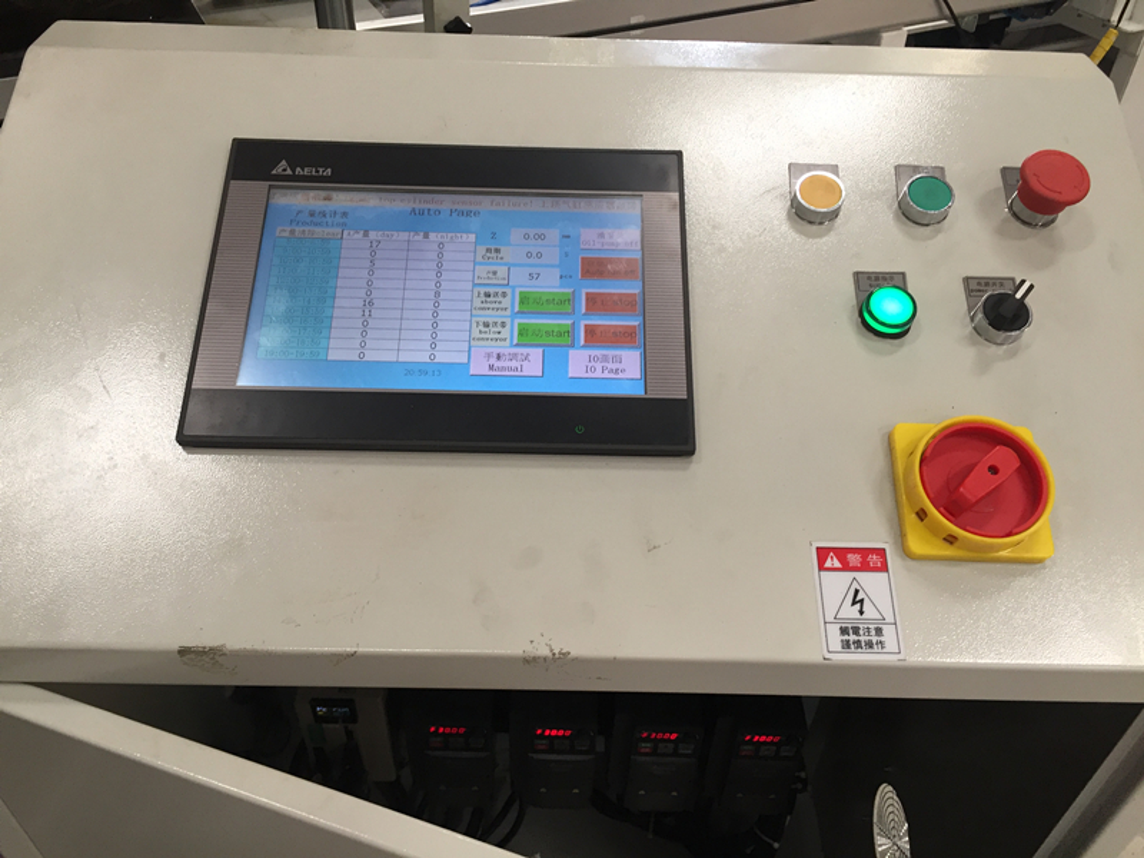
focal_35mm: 29
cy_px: 429
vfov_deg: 48.2
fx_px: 958
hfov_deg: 61.7
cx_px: 572
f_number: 2.2
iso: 40
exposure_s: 1/33
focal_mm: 4.15
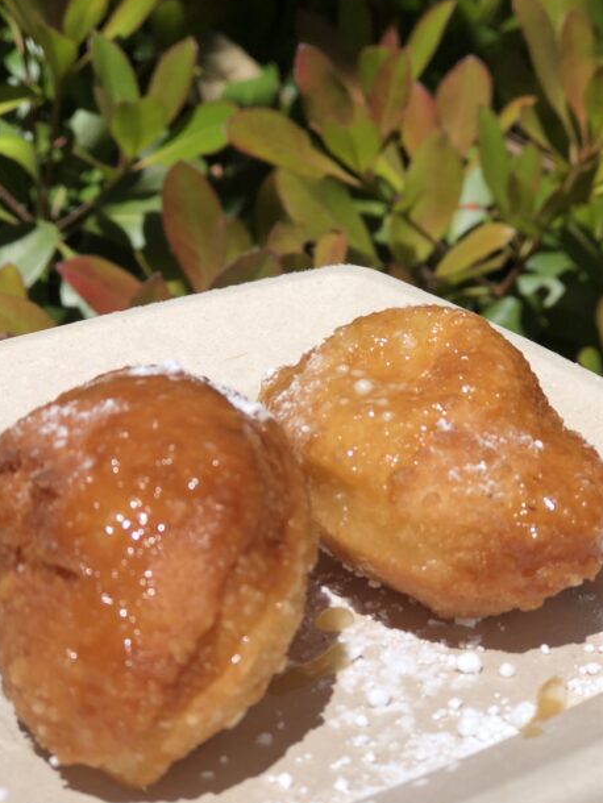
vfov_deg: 25.6
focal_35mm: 76
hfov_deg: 19.4
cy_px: 452
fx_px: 1764
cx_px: 291
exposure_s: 1/1600
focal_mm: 6.6
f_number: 2.8
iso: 20
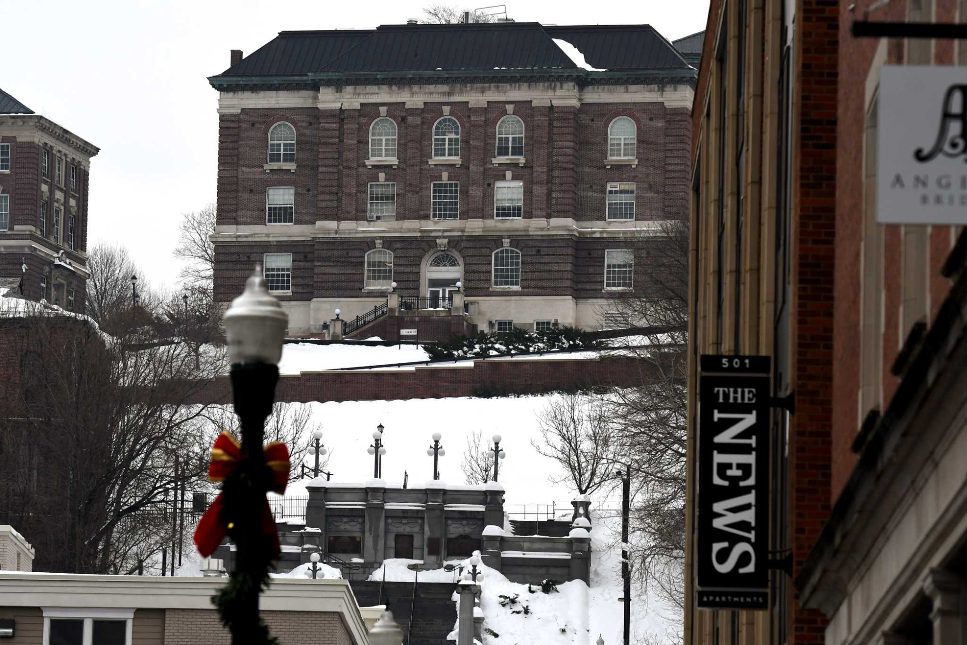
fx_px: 5439
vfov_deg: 6.8
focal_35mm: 202
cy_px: 322
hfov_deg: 10.2
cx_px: 484
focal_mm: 135
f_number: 5.6
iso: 500
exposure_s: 1/1250
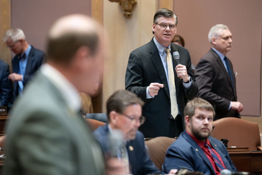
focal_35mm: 200
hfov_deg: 10.3
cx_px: 131
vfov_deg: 6.9
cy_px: 88
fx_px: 1456
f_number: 3.2
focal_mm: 200
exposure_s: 1/160
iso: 3200
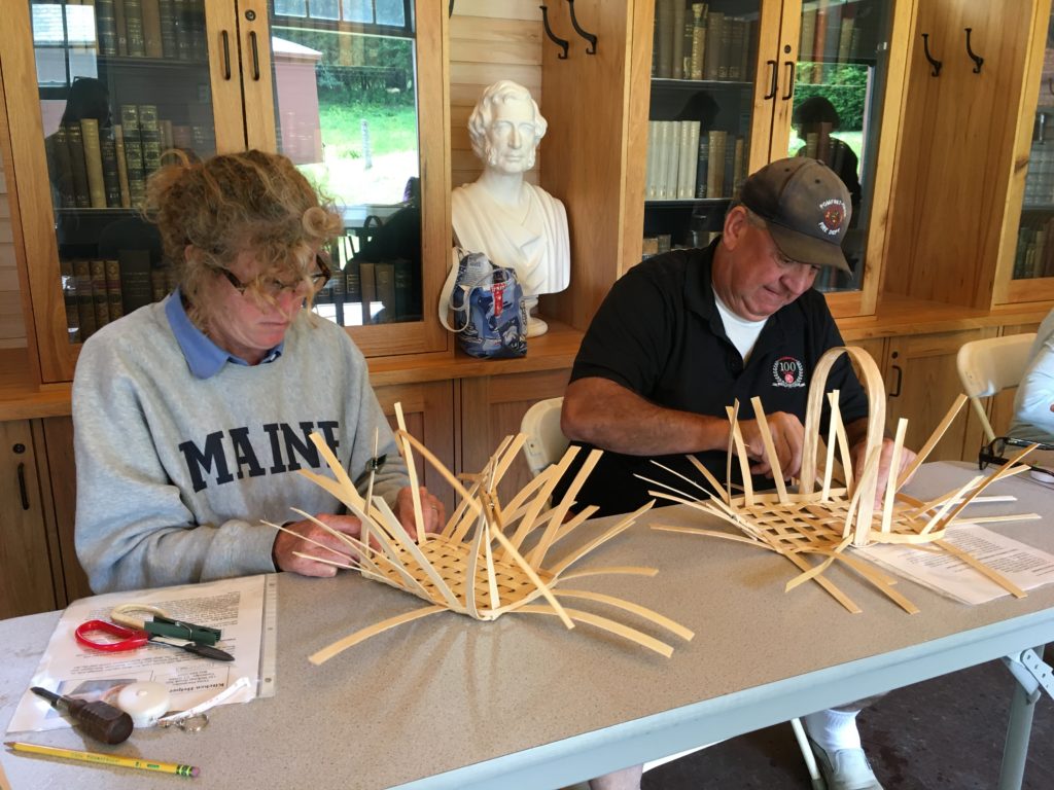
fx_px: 883
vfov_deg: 48.2
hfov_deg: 61.7
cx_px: 527
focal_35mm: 29
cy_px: 395
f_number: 2.2
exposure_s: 1/30
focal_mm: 4.15
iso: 80
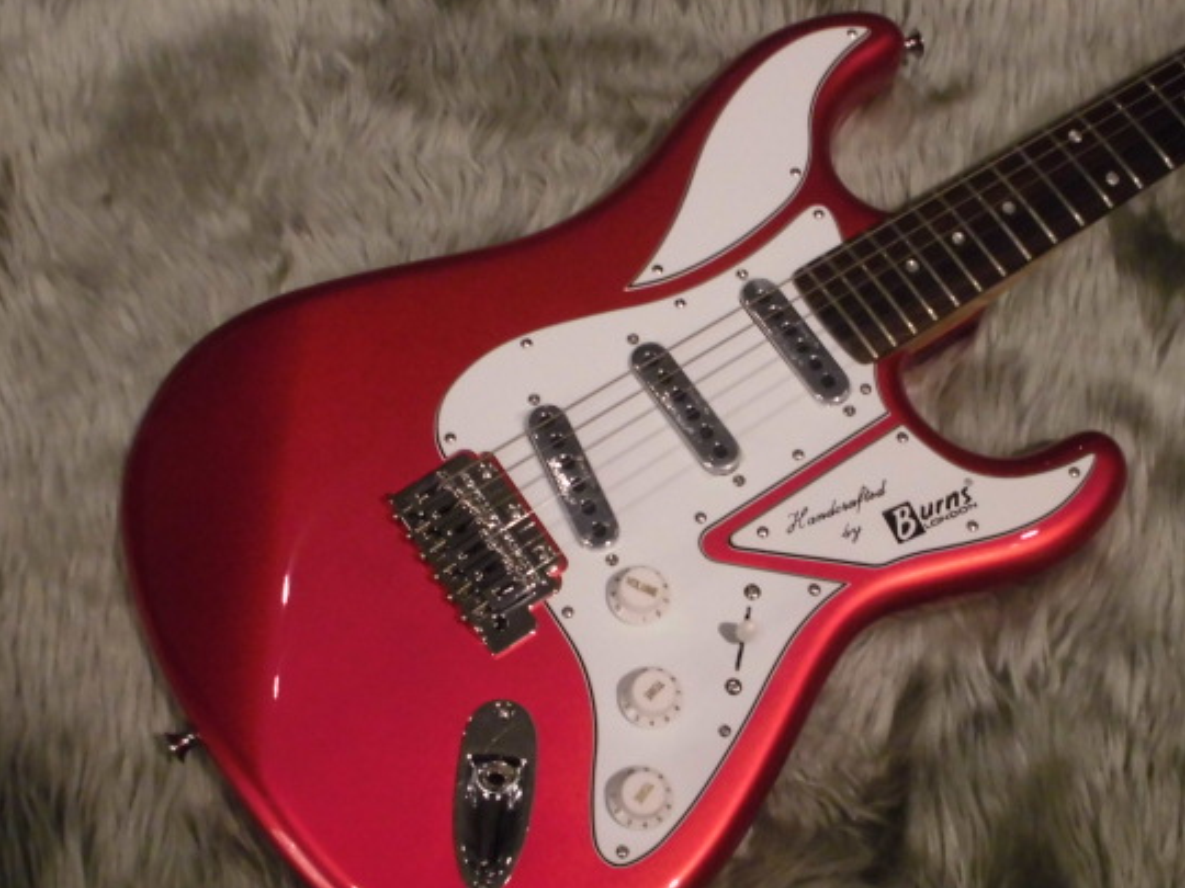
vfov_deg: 32.2
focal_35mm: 45
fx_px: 1540
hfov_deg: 42.1
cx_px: 592
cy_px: 487
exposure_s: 1/8
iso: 400
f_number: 4.2
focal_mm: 6.9
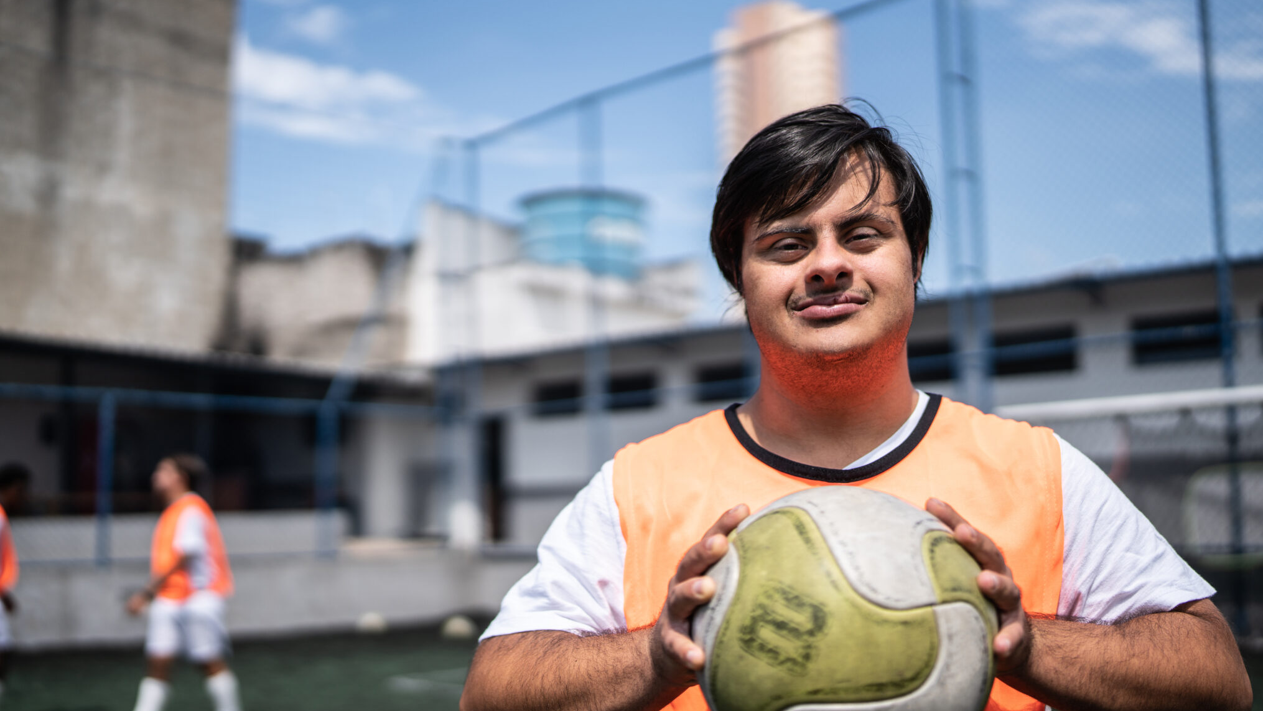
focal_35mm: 37
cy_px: 417
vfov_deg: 31.9
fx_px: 1239
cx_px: 632
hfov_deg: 54.0
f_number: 1.4
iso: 50
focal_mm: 35
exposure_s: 1/8000
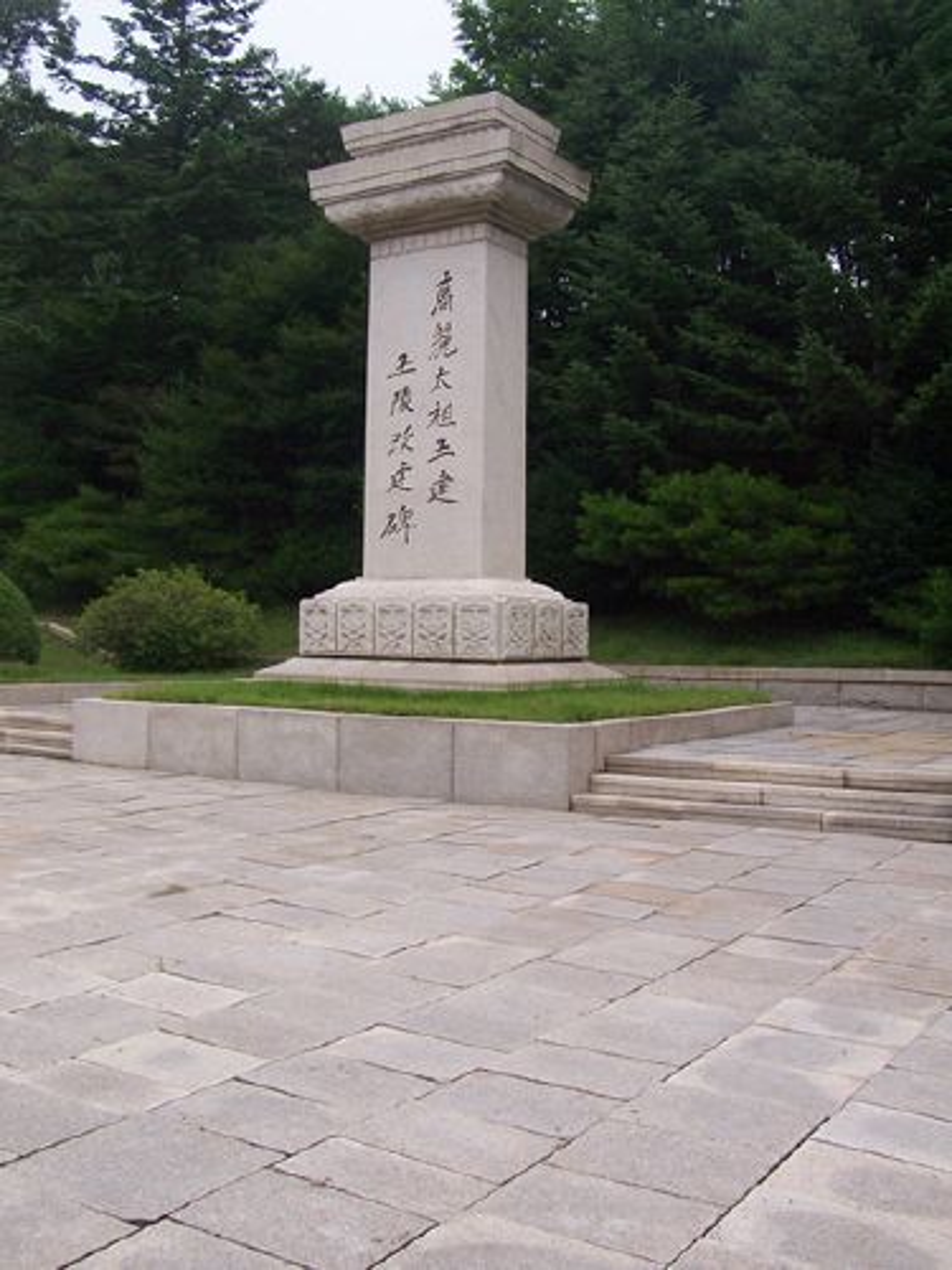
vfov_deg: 49.0
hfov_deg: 37.7
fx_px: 1393
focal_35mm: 38
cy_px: 635
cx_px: 476
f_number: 4
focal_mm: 6.3
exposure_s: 1/500
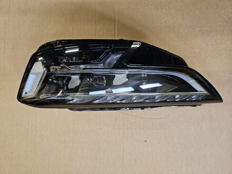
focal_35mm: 23
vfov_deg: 58.9
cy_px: 87
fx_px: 154
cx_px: 116
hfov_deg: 73.9
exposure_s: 1/100
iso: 320
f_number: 1.7
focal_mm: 6.3
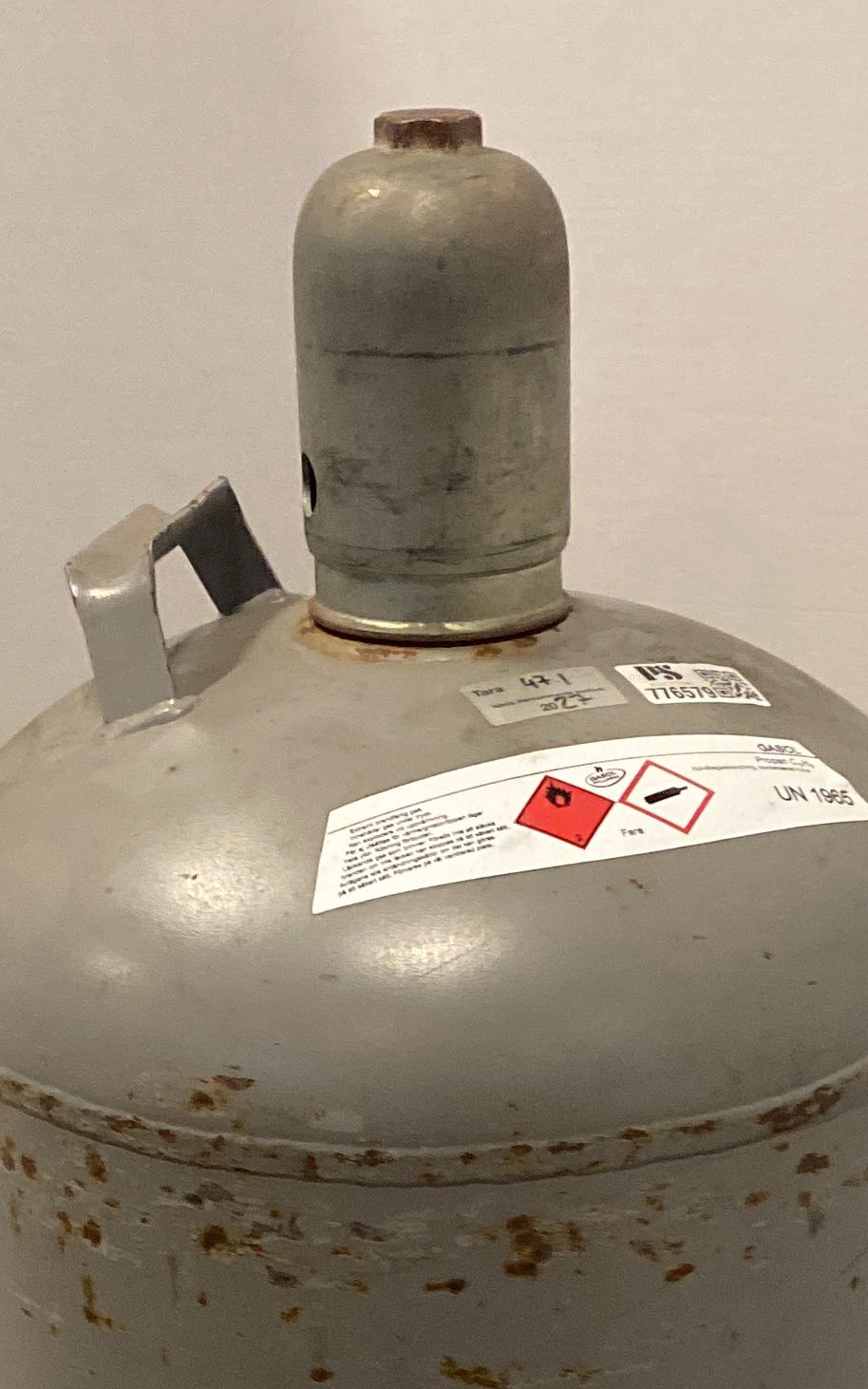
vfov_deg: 25.6
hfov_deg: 17.2
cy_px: 1424
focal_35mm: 76
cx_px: 480
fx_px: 2876
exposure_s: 1/33
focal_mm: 4.25
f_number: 1.8
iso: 320
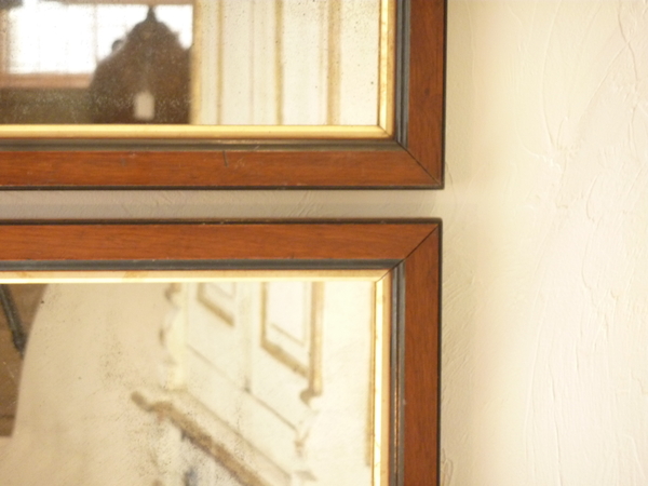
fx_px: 5616
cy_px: 243
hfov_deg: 6.6
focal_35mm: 300
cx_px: 324
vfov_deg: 5.0
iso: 400
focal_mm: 49.2
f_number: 4.9
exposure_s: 1/20
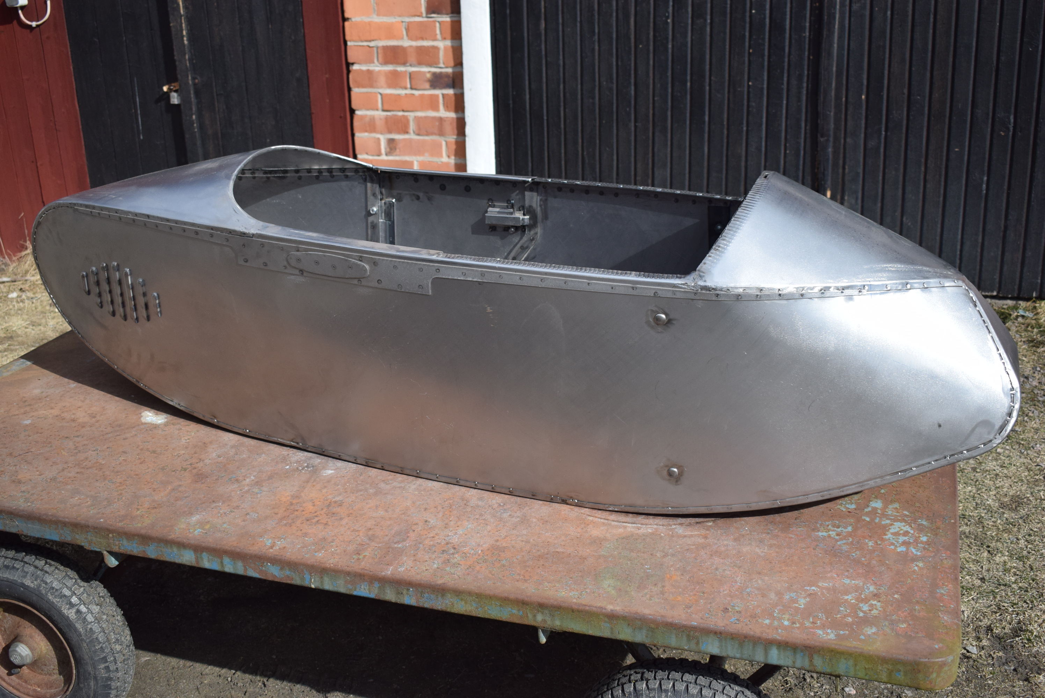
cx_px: 522
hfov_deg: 49.5
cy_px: 349
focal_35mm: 39
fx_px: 1133
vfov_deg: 34.3
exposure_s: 1/3200
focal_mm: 26
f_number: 5.6
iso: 400
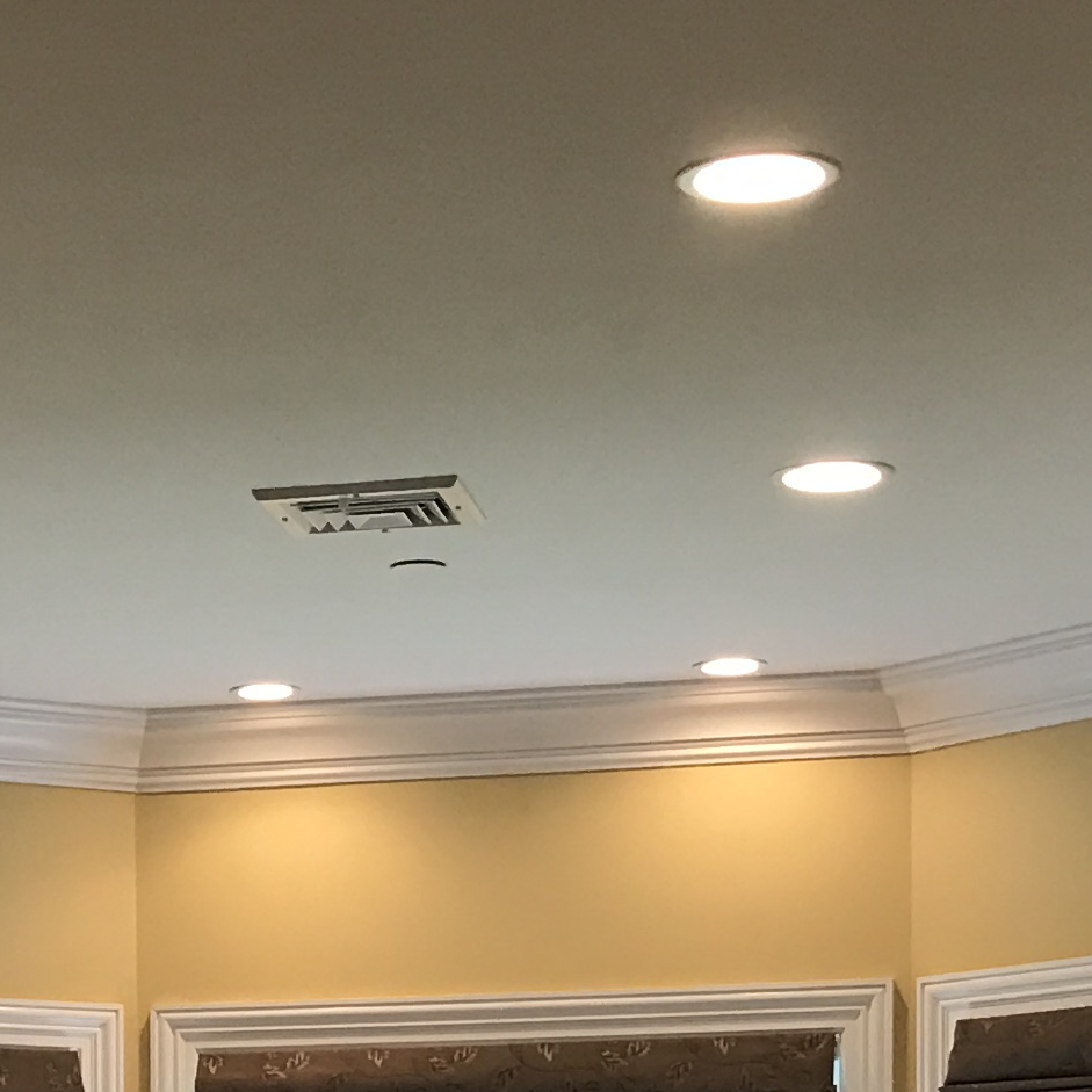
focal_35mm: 106
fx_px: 3783
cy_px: 1483
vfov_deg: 15.5
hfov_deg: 16.1
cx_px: 16
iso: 40
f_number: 1.8
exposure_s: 1/30
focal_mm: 3.99
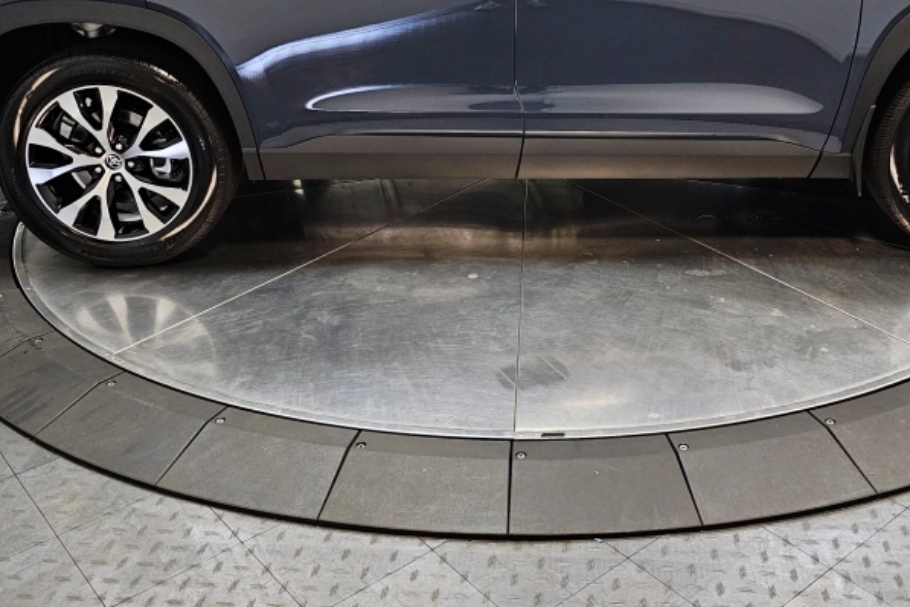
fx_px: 1036
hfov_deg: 47.3
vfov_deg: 32.0
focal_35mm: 41
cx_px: 498
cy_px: 149
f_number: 1.7
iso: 640
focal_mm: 6.3
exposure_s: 1/60
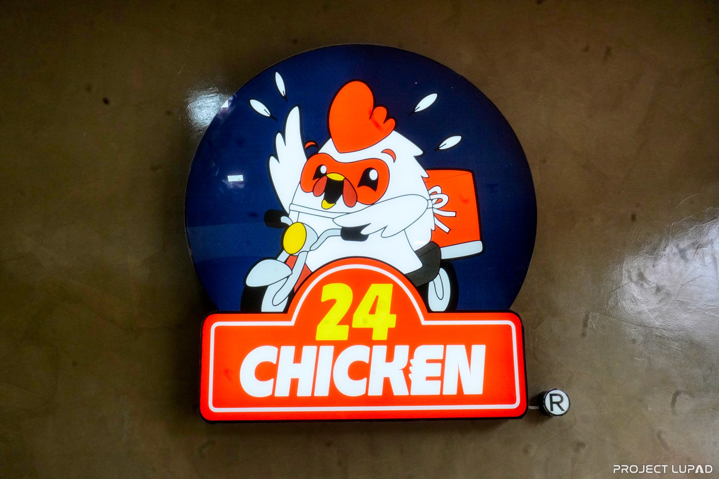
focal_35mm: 38
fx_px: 749
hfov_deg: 51.3
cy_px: 240
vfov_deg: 35.5
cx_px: 360
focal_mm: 25
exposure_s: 1/20
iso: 1250
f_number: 22
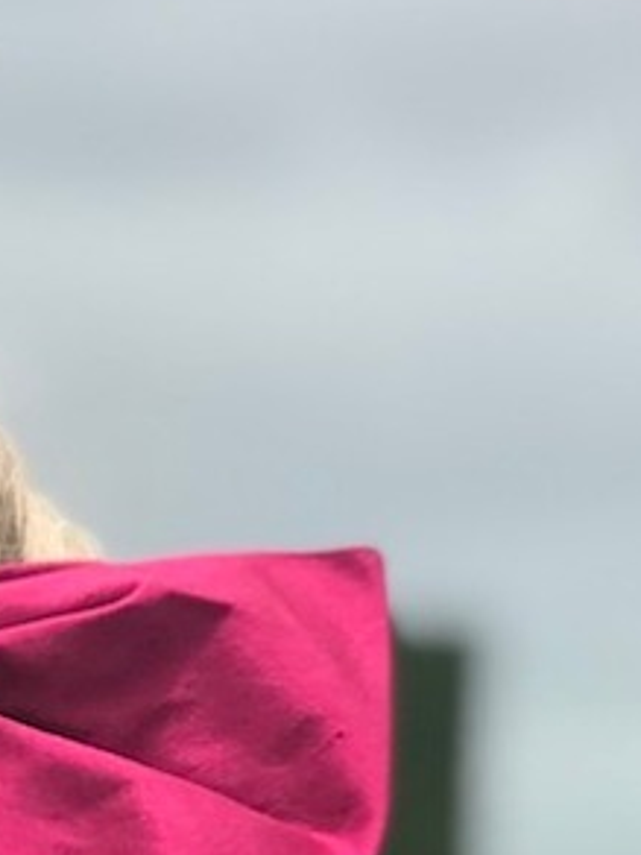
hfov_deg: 4.7
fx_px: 7703
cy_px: 1968
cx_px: -487
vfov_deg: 6.1
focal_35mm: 312
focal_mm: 6.6
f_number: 2.8
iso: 20
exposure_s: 1/997
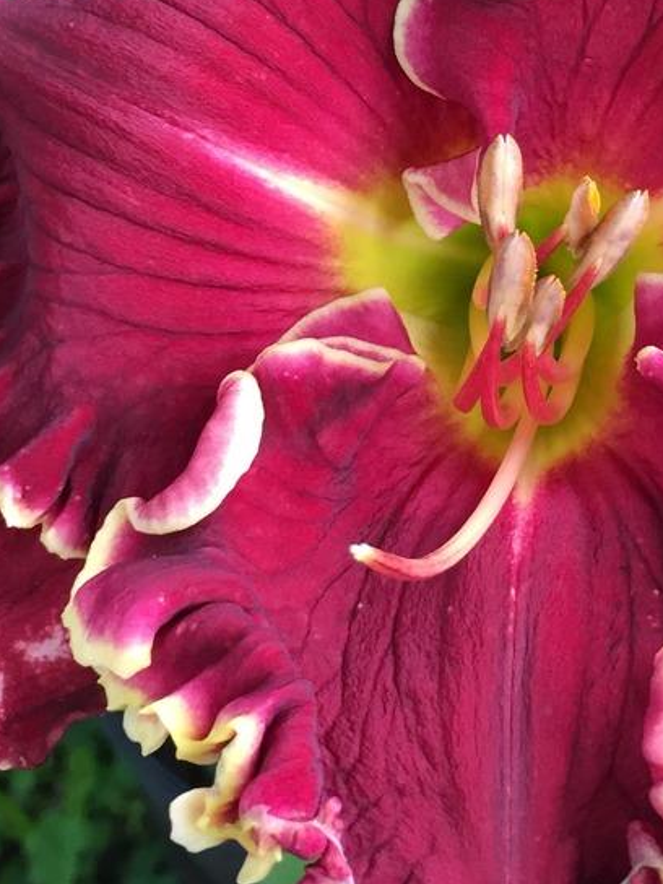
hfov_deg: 20.6
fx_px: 1813
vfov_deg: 27.1
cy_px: 228
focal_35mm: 71
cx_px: 468
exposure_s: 1/30
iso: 32
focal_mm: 4.15
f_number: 2.2
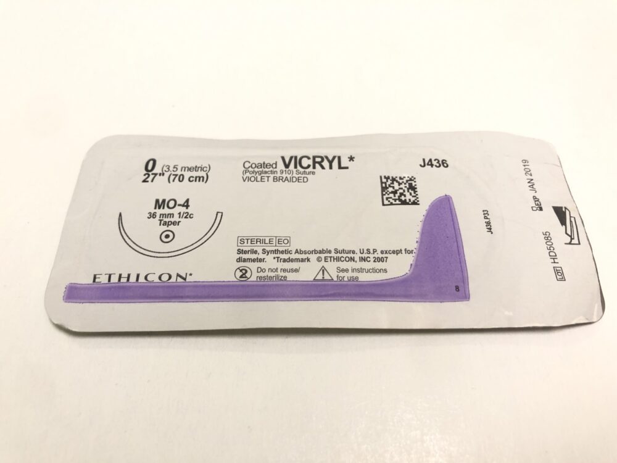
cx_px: 308
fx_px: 499
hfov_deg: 63.4
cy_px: 232
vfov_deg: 49.7
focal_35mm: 28
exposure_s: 1/15
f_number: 1.8
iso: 40
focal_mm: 3.99
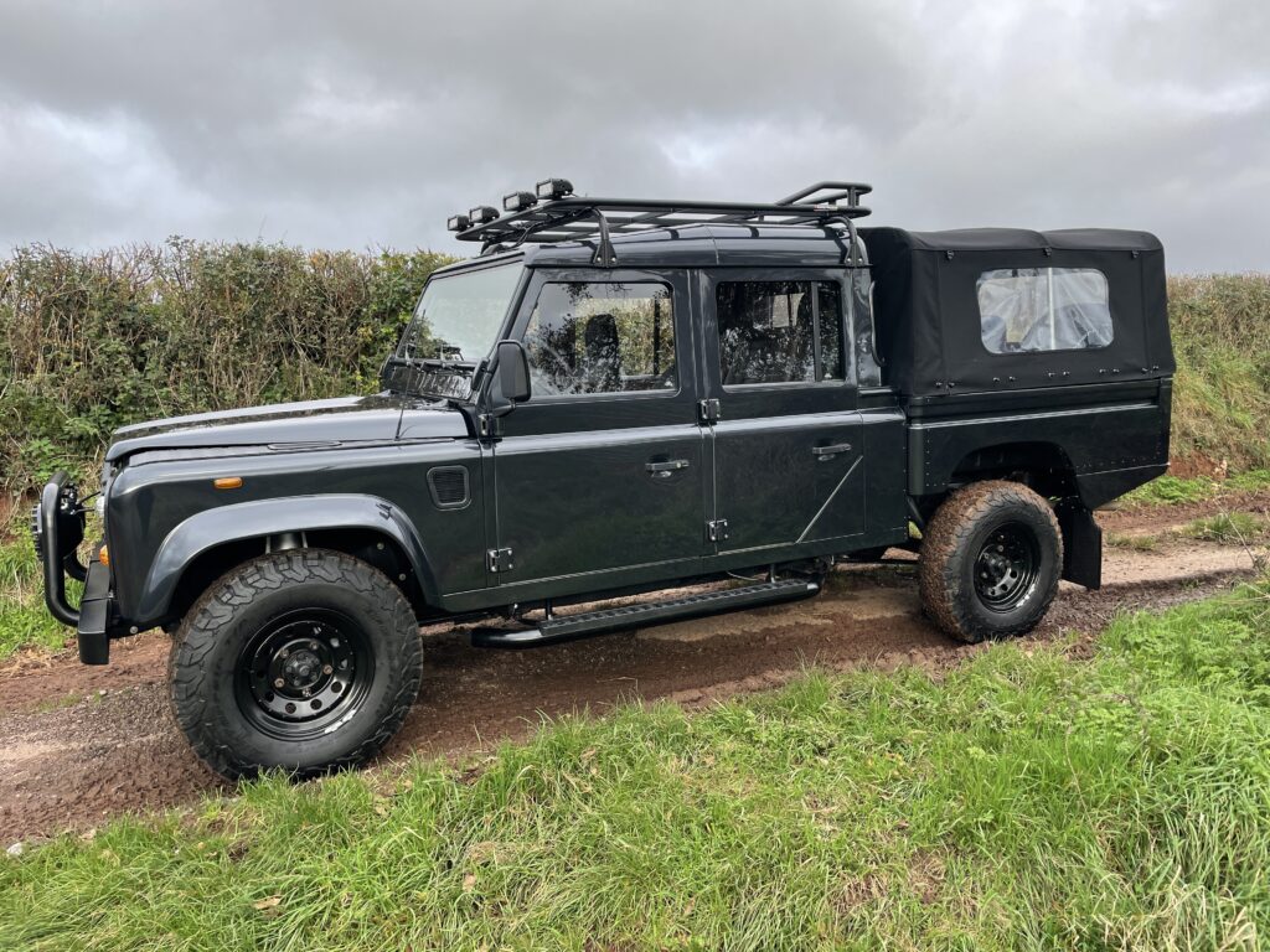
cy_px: 476
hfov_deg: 67.3
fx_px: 954
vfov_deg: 53.1
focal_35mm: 26
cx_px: 635
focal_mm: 4.2
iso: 32
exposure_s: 1/509
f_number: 1.6
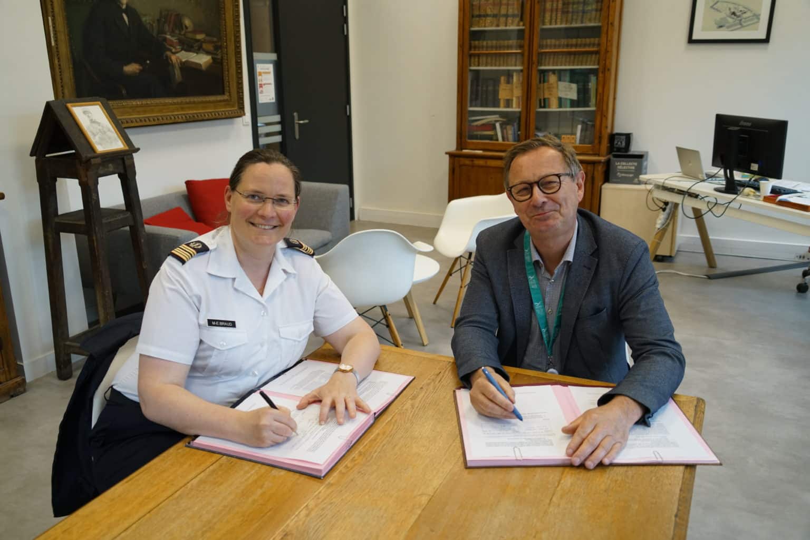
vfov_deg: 43.6
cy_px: 270
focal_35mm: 30
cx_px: 405
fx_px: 675
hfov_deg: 61.9
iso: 1250
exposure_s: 1/160
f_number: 4
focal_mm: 30
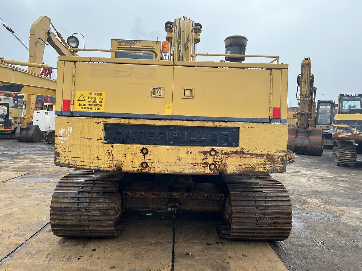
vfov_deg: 53.1
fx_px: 272
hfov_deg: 67.3
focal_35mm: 26
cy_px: 136
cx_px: 181
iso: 50
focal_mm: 5.7
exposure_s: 1/639
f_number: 1.5
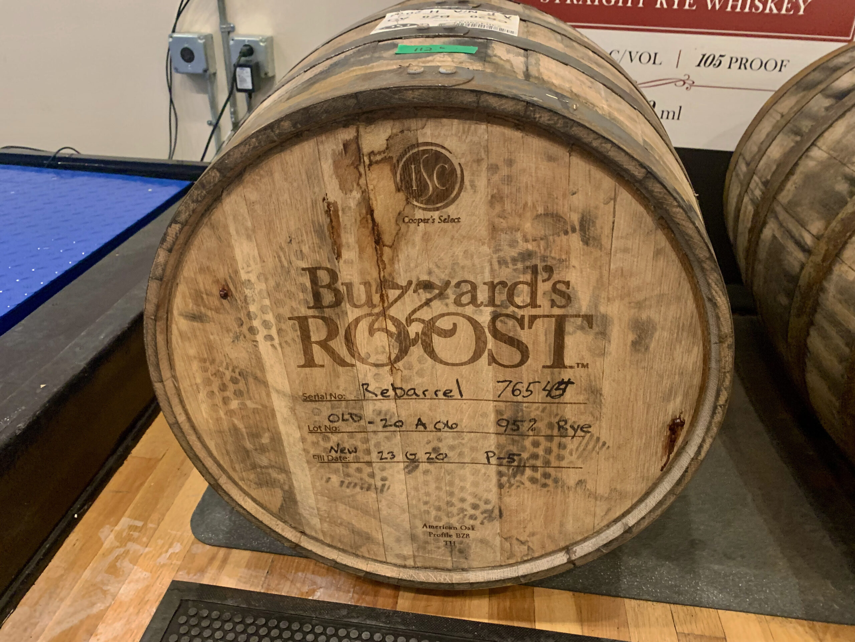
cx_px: 428
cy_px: 321
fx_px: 642
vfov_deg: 53.1
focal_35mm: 26
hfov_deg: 67.3
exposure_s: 1/30
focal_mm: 4.25
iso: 640
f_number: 1.8
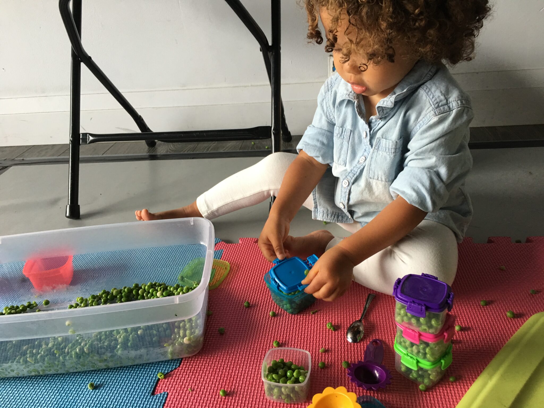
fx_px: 456
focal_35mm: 29
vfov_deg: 48.2
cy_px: 204
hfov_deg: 61.7
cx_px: 272
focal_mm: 4.15
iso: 40
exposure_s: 1/30
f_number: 2.2
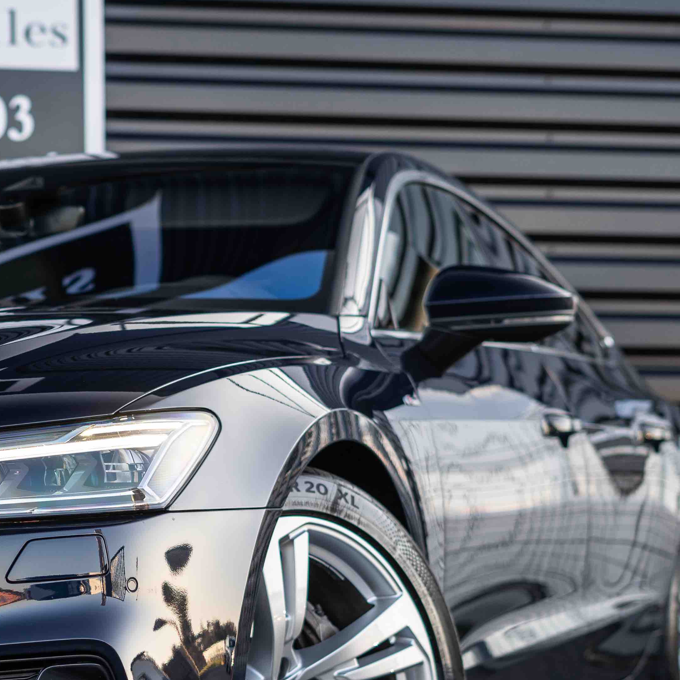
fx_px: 2600
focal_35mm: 117
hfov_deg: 14.5
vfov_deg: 14.9
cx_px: -106
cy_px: 486
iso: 100
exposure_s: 1/125
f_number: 2.8
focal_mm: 50
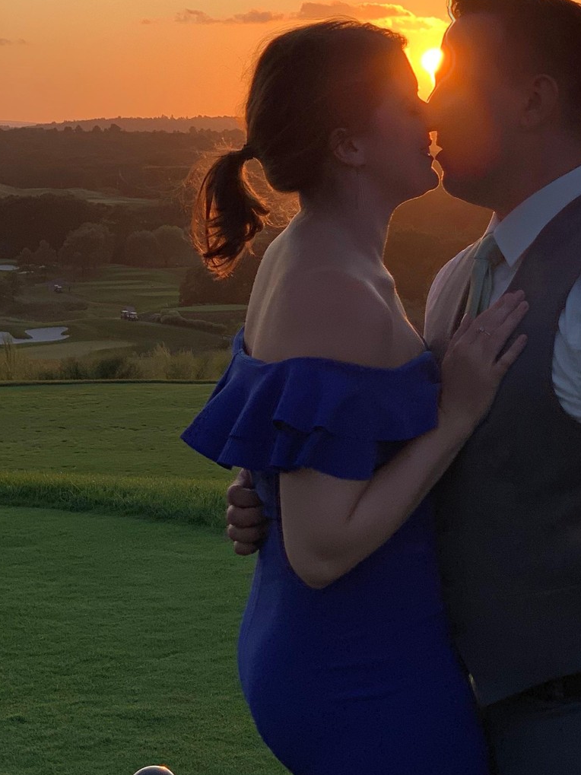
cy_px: 298
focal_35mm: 98
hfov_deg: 14.9
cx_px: 541
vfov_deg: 20.0
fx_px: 2194
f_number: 2.4
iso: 16
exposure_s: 1/403
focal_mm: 6
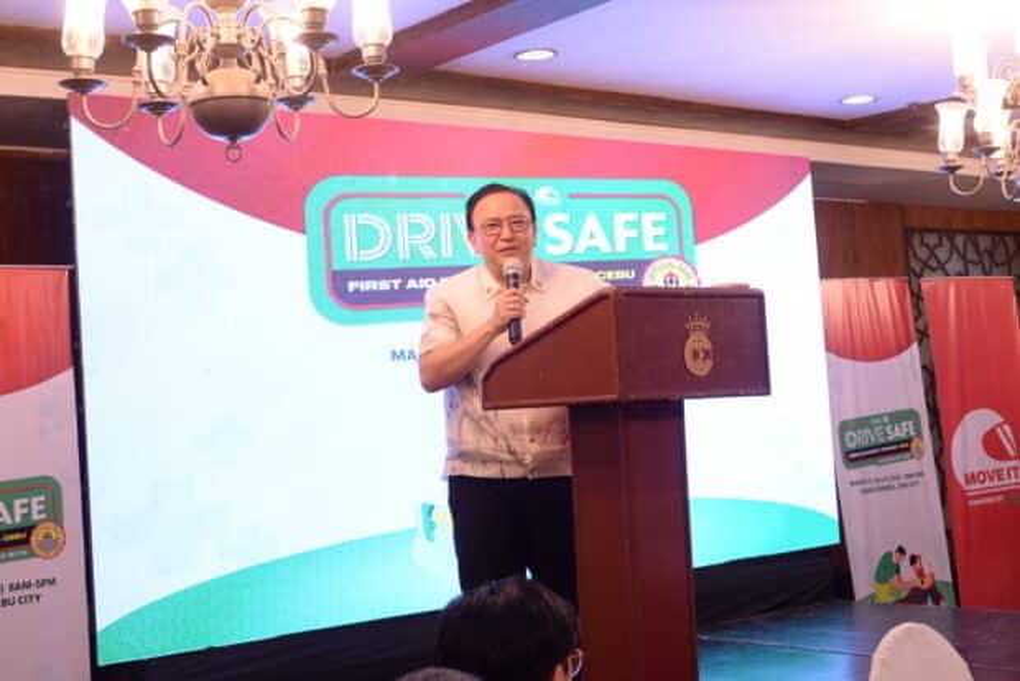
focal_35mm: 50
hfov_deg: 39.6
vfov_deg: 27.0
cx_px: 510
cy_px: 340
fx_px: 1417
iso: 4000
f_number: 8
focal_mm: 50
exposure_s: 1/80
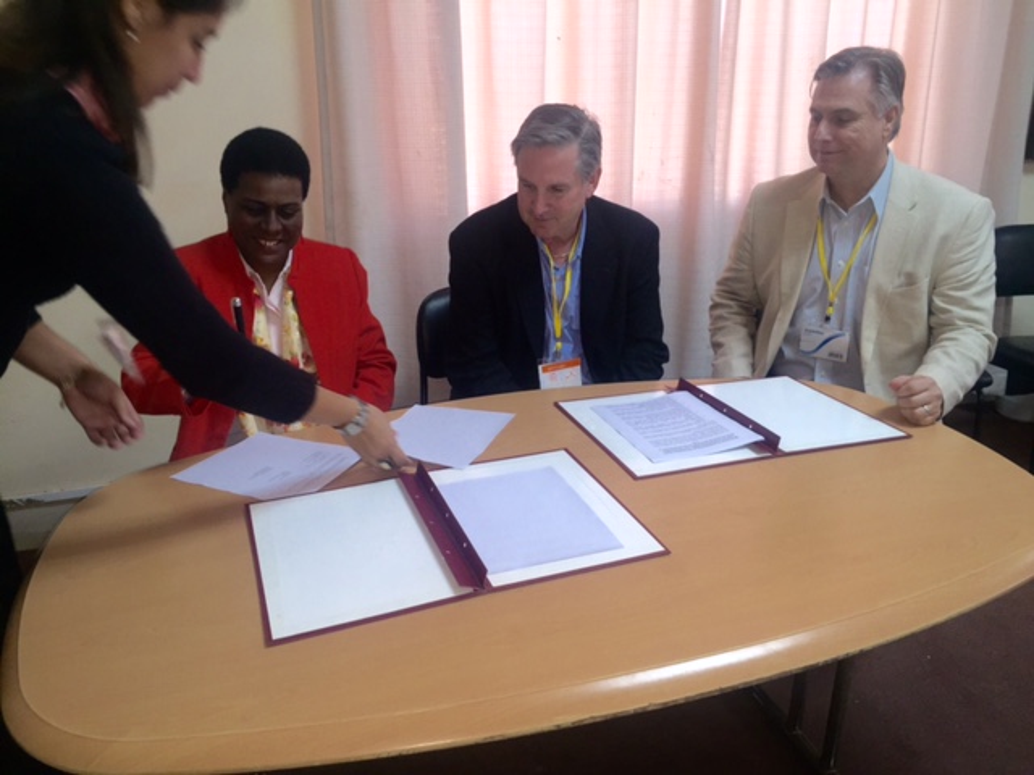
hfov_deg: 61.7
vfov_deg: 48.2
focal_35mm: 29
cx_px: 517
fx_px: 866
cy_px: 388
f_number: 2.2
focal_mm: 4.15
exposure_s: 1/31
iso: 32
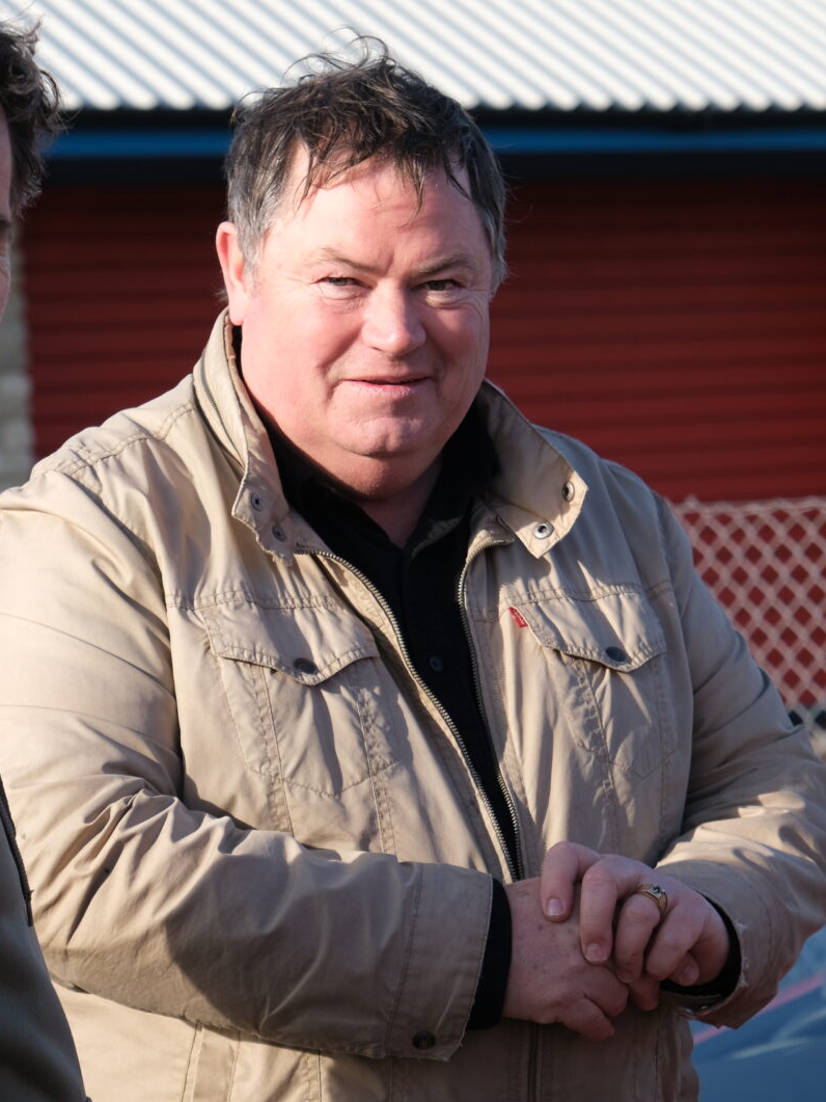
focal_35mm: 155
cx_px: 281
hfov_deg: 9.6
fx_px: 4930
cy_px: 599
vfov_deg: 12.7
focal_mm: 63
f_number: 5.6
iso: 160
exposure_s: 1/340
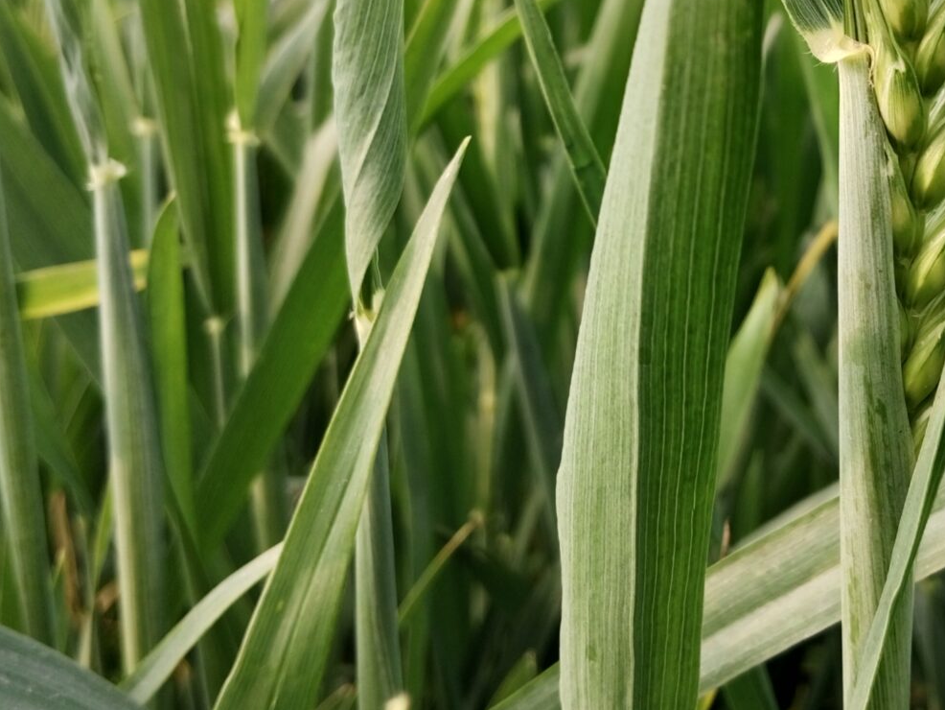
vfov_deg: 26.0
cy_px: 53
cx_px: 720
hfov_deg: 34.7
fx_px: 1475
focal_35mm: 54
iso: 114
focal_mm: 3.96
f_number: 1.8
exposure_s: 1/100
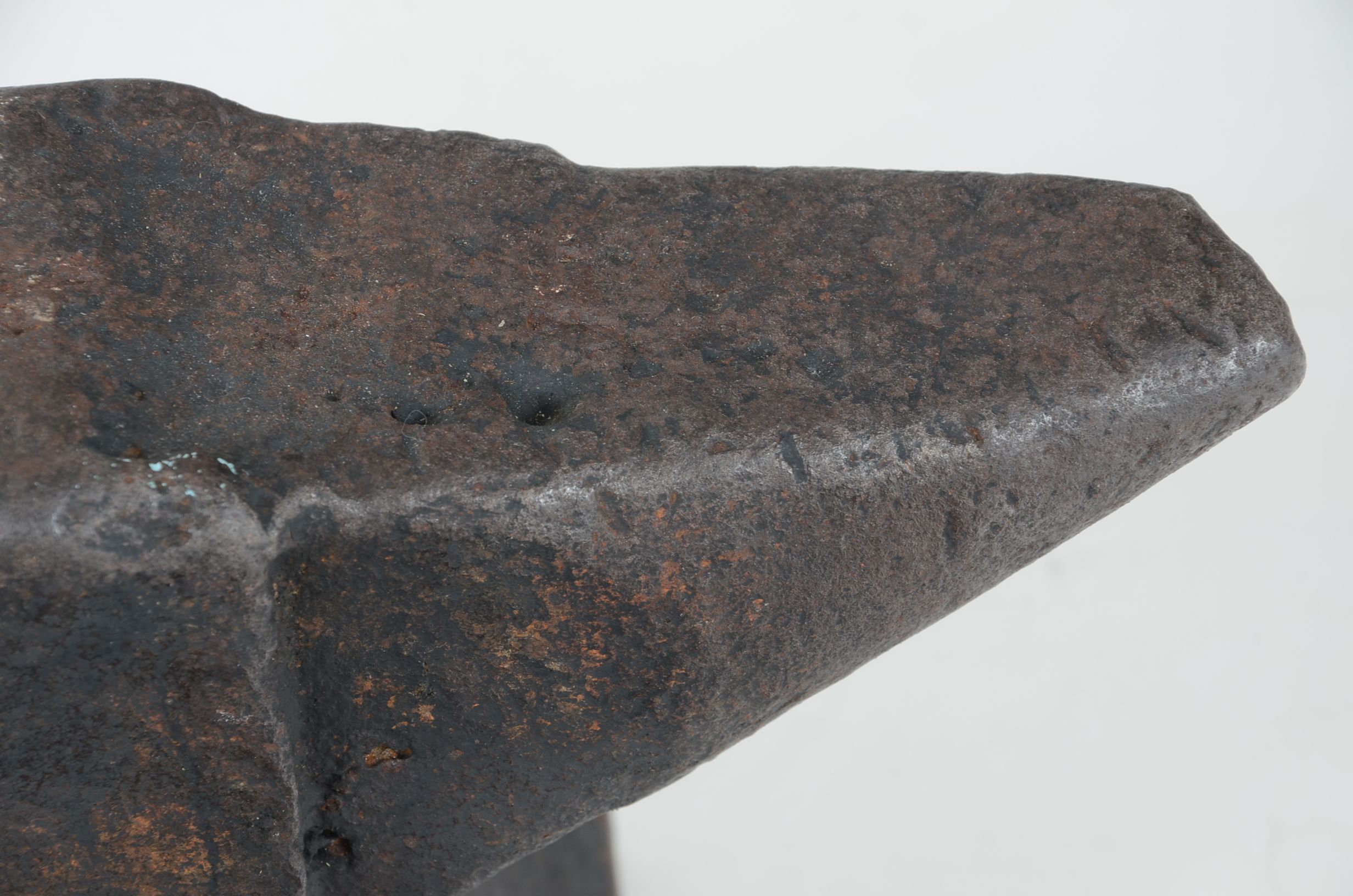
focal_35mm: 158
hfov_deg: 13.1
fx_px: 5907
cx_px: 676
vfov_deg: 8.7
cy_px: 448
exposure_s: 1/80
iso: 200
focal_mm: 105
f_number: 9
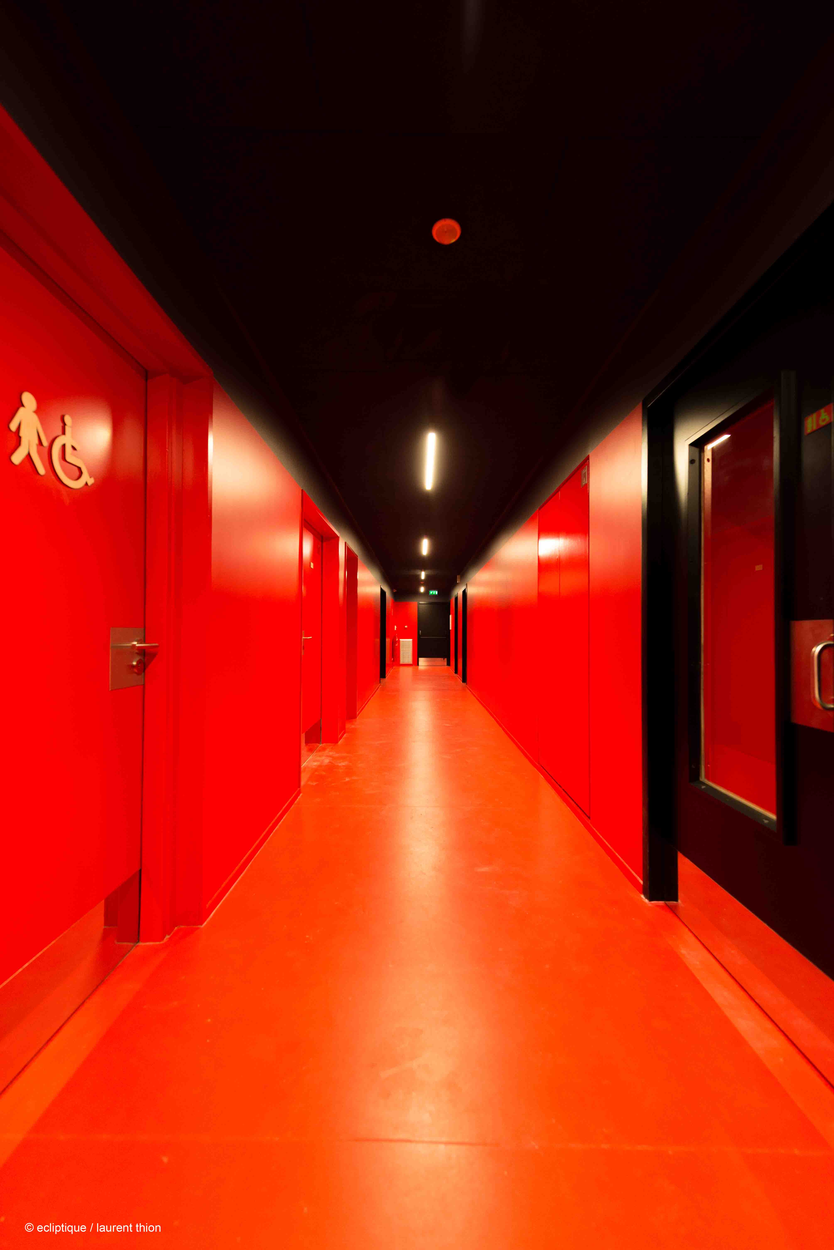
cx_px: 417
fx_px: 486
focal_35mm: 14
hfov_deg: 81.3
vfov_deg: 104.2
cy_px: 625
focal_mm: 14
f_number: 3.3
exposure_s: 1/45
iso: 800
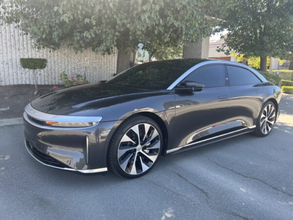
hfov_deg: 67.3
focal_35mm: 26
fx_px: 220
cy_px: 110
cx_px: 146
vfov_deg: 53.1
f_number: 1.5
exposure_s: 1/358
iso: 50
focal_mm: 5.7
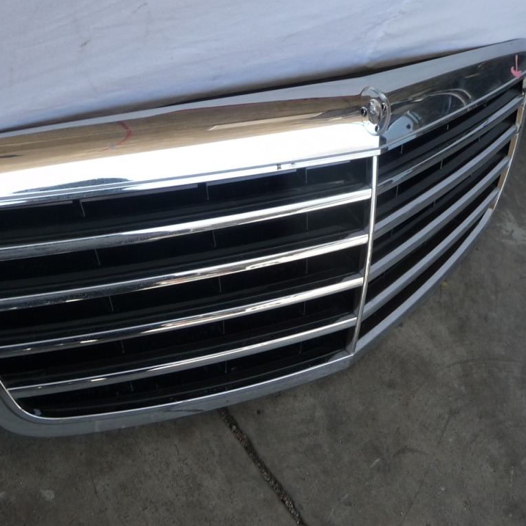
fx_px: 997
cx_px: 204
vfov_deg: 29.6
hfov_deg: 29.5
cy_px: 263
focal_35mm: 58
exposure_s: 1/125
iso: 100
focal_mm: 6
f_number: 3.7
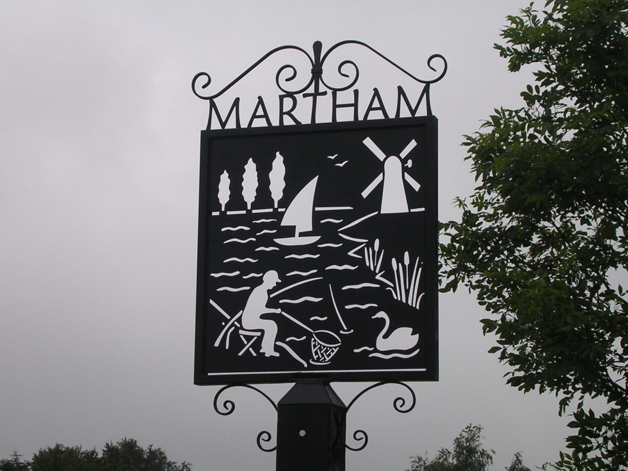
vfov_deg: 17.2
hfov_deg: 22.8
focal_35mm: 86
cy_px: 236
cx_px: 314
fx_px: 1560
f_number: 4.1
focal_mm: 13
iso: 100
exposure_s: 1/449
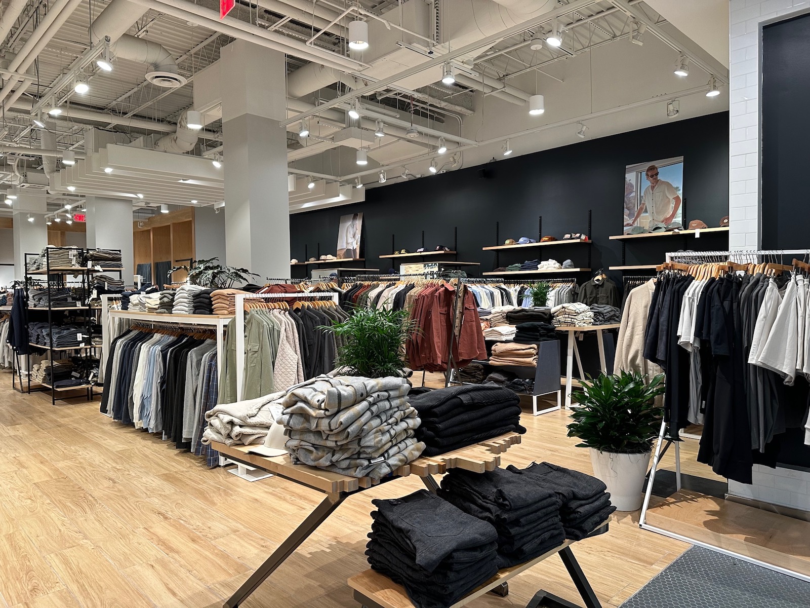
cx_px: 405
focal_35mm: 24
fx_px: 562
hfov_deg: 71.6
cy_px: 304
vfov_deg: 56.8
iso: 125
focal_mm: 6.86
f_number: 1.78
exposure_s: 1/60
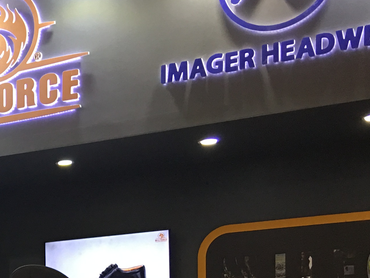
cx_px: -90
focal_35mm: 91
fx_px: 973
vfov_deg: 15.3
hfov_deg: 20.0
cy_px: 382
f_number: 2.2
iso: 50
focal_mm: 4.15
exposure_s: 1/33
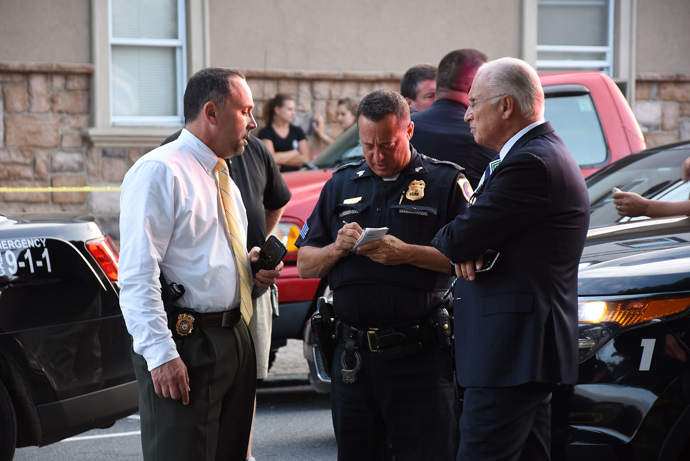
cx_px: 345
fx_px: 3021
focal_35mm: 158
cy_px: 230
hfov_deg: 13.0
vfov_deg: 8.7
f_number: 5.6
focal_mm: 105
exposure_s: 1/25
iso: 400
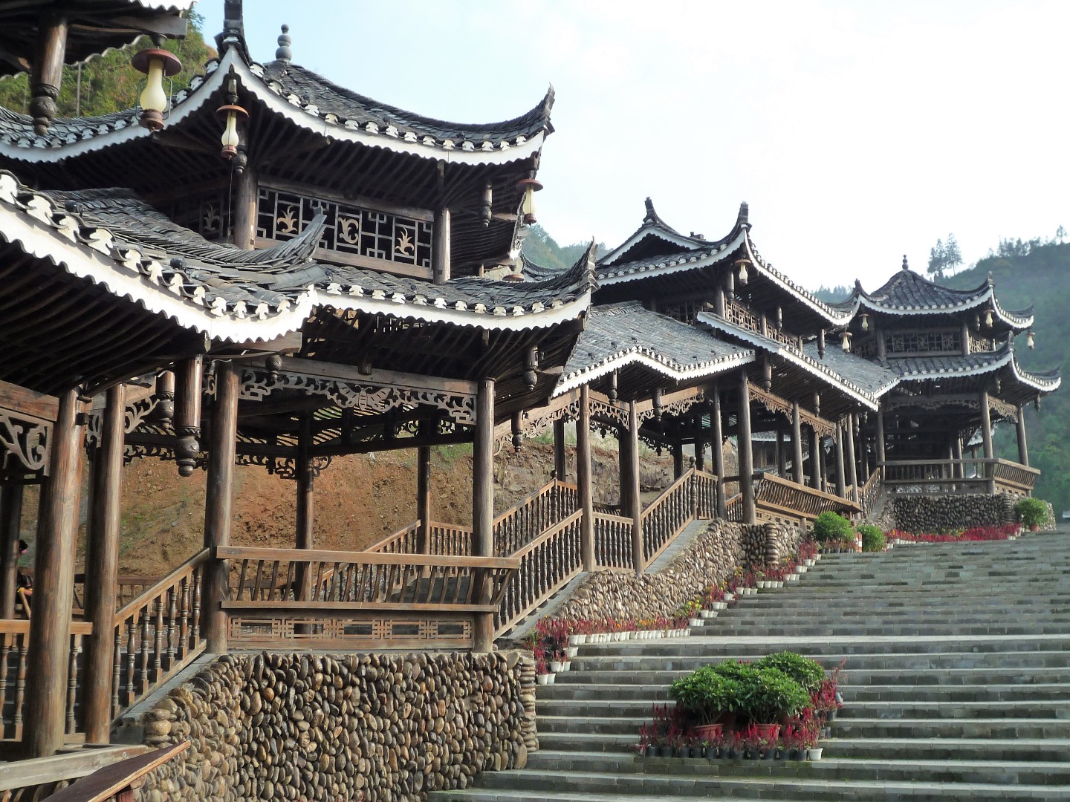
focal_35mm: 42
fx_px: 1298
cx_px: 535
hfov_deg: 44.8
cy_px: 401
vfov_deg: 34.3
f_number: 4.1
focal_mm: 7.3
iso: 160
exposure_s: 1/250
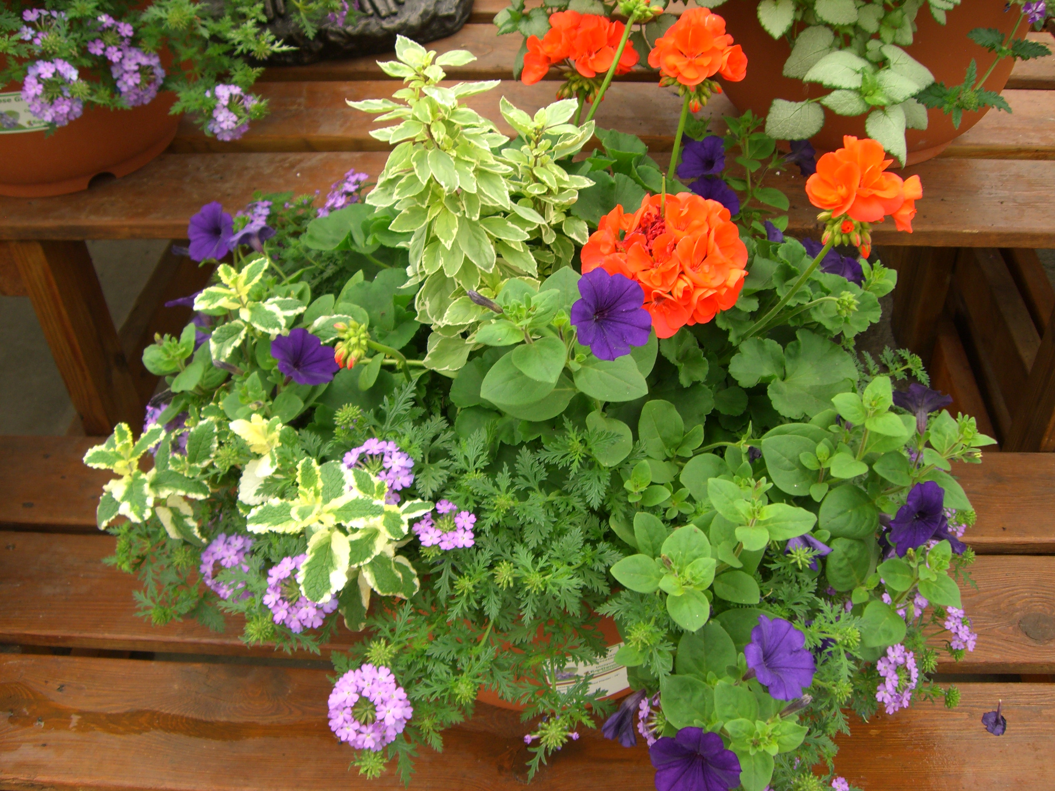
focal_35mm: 38
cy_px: 396
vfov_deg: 37.7
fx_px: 1158
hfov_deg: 49.0
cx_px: 528
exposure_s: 1/160
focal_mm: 6.2
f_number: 2.7
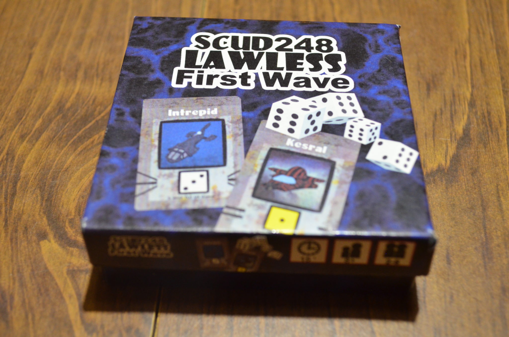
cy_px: 168
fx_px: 720
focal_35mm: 51
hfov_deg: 39.0
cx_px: 254
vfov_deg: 26.4
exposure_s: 1/25
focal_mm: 34
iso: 1600
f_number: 5
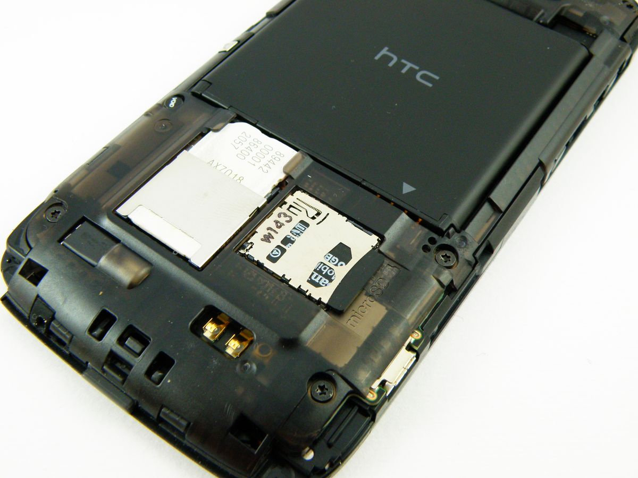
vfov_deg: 35.1
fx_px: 756
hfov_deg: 45.8
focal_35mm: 41
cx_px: 319
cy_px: 239
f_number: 5
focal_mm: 7.32
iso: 200
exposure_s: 1/50
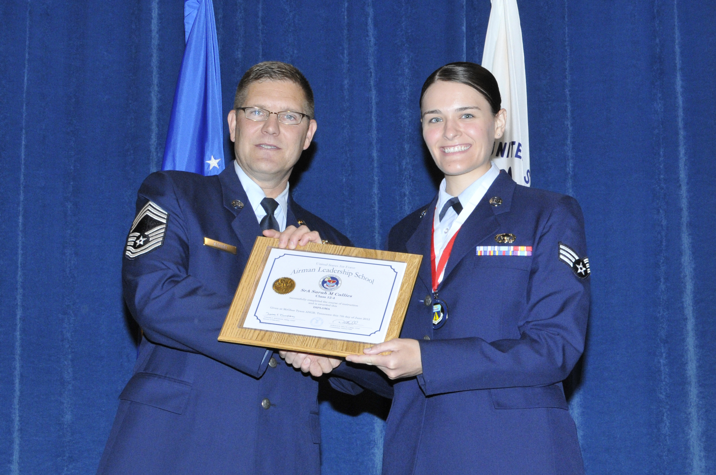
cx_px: 358
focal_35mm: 52
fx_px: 1042
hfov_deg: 37.9
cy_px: 238
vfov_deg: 25.7
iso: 800
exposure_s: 1/100
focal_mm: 35
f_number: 10
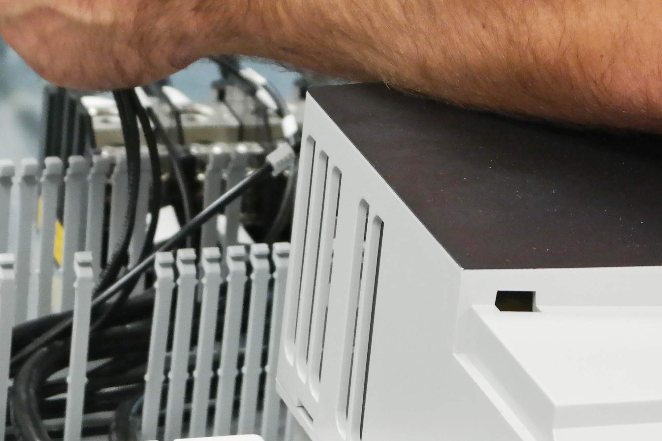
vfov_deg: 7.3
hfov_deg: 10.9
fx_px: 3457
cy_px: -78
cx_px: 259
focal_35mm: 188
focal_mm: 45
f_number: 5
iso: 1600
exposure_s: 1/80
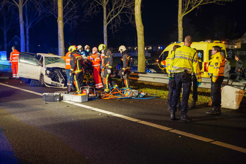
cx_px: 123
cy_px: 82
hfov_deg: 38.9
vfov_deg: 26.5
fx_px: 348
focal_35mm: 51
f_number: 3.2
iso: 3200
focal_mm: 51
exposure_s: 1/50
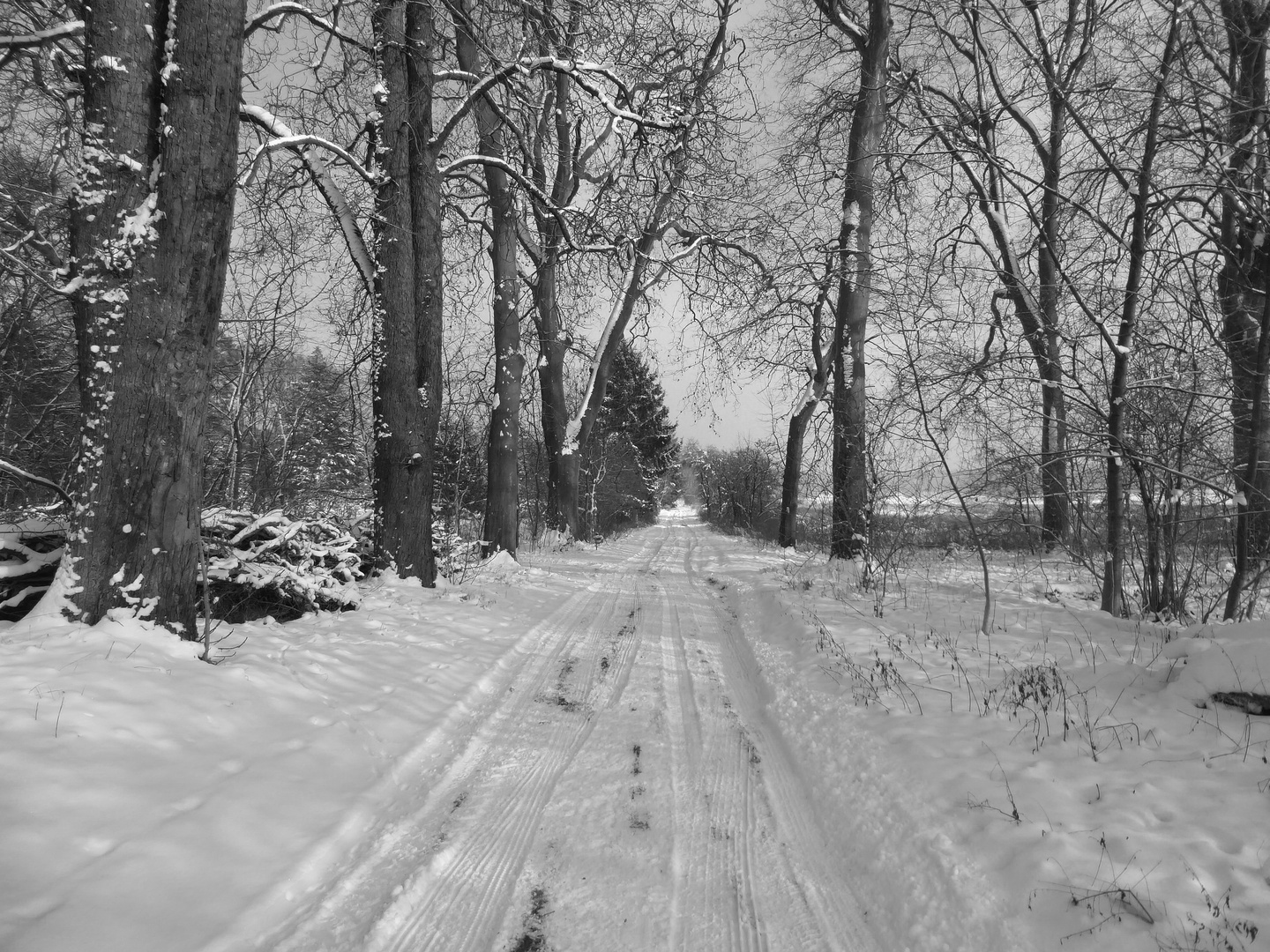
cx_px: 635
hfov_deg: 69.4
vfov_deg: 54.9
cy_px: 476
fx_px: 917
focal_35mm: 25
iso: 80
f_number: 3.3
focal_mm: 4.3
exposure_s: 1/640
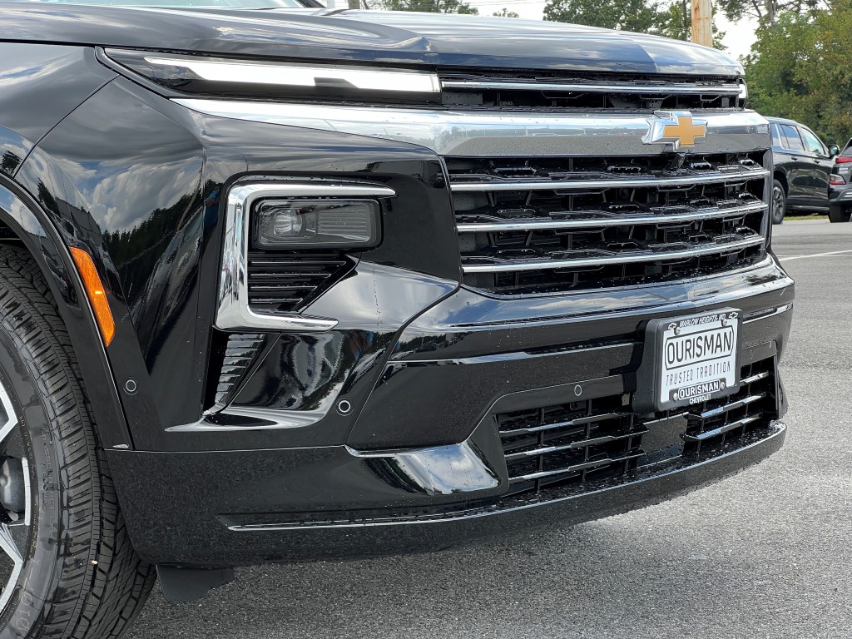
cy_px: 320
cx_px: 426
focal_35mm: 77
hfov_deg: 25.3
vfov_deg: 19.1
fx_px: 1895
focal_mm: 9
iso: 40
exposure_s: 1/99
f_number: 2.8
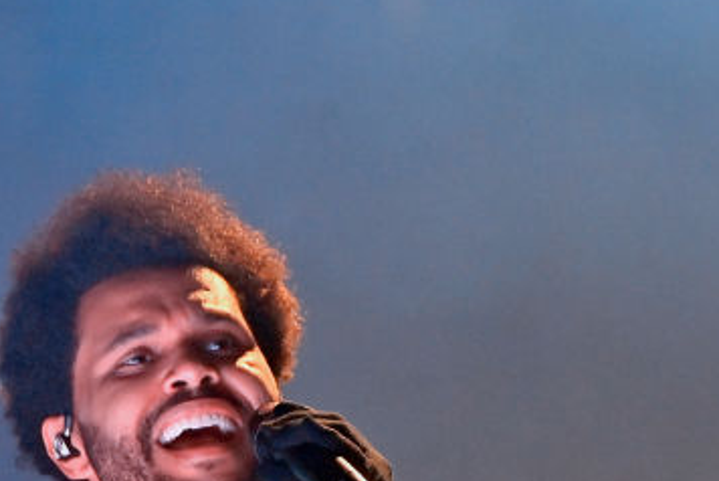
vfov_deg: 1.2
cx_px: 178
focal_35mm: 1149
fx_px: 22966
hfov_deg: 1.8
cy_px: 632
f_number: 5.6
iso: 4000
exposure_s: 1/320
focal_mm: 400
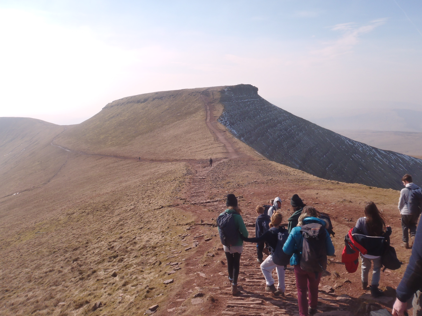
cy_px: 158
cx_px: 211
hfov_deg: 63.4
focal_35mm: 28
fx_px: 341
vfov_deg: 49.7
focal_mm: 5
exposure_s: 1/640
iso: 64
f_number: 4
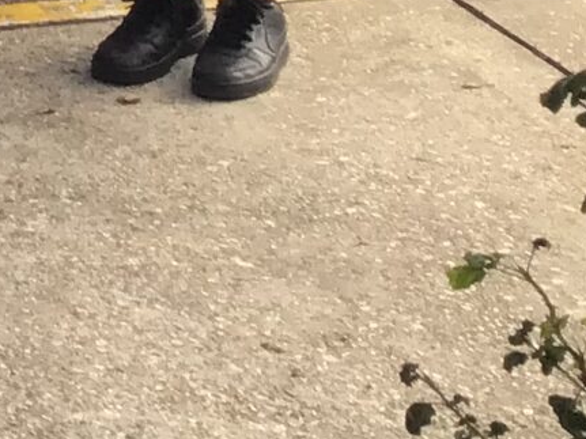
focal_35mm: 184
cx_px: -1148
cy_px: -643
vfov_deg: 7.5
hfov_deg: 8.9
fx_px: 3114
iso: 25
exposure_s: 1/168
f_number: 2.4
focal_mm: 3.3
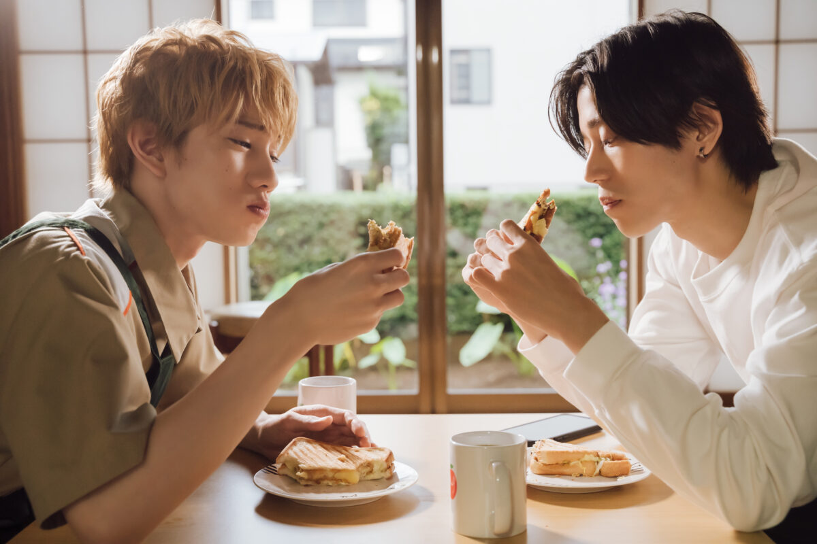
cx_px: 408
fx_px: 998
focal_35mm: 44
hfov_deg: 44.5
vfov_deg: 30.5
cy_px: 272
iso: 5000
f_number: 4
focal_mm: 44
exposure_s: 1/200
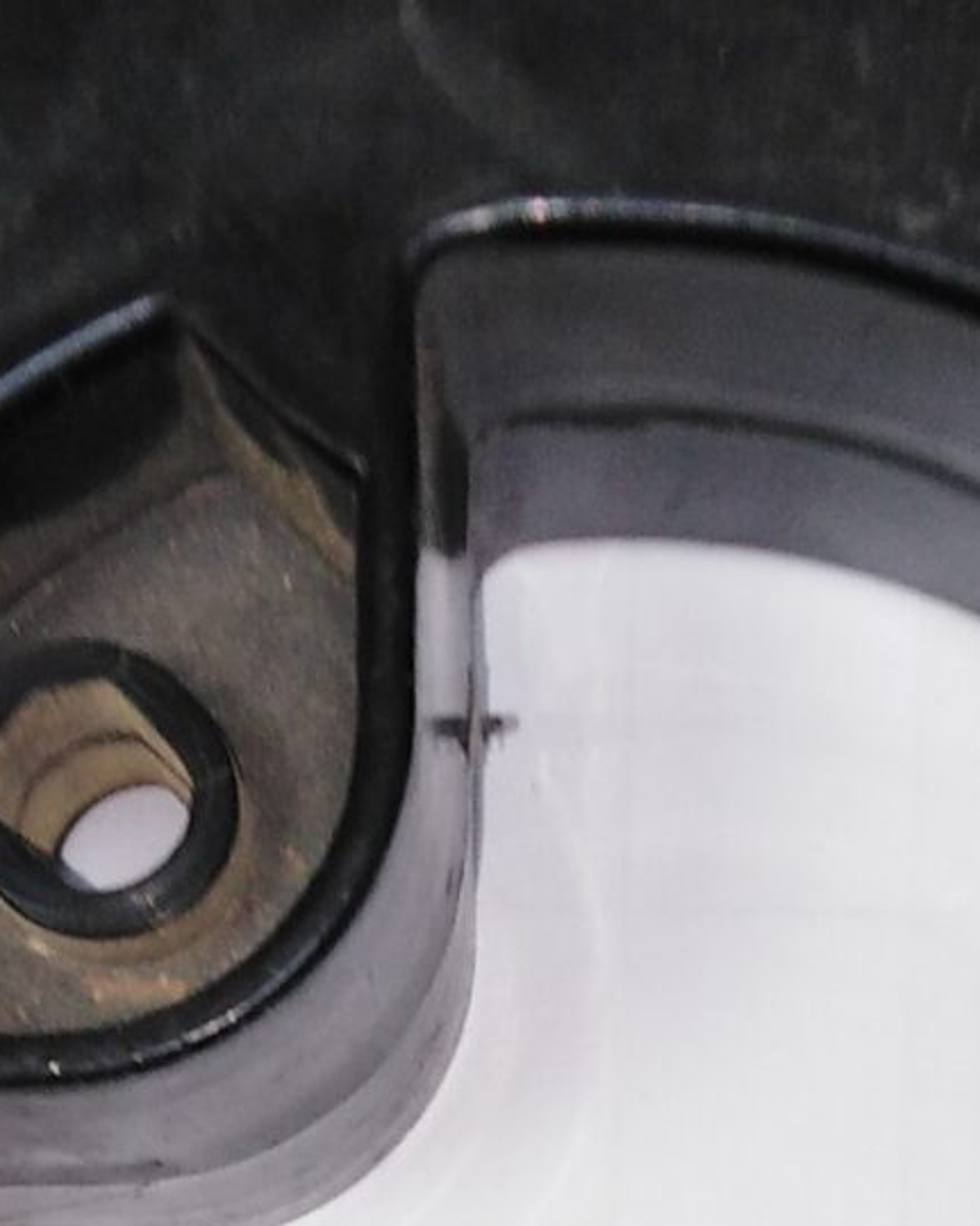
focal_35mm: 116
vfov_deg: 15.5
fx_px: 4207
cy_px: 1729
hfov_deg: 13.3
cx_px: 625
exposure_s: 1/33.3
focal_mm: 3.37
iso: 116
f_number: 2.2
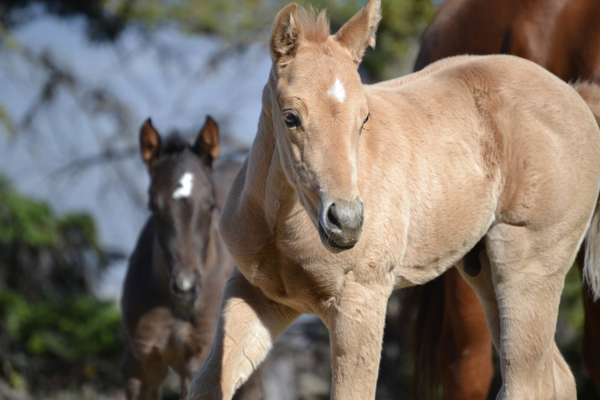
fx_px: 5000
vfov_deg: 4.6
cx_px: 300
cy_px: 200
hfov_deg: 6.9
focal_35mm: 300
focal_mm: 200
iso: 400
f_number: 5.6
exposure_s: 1/1250
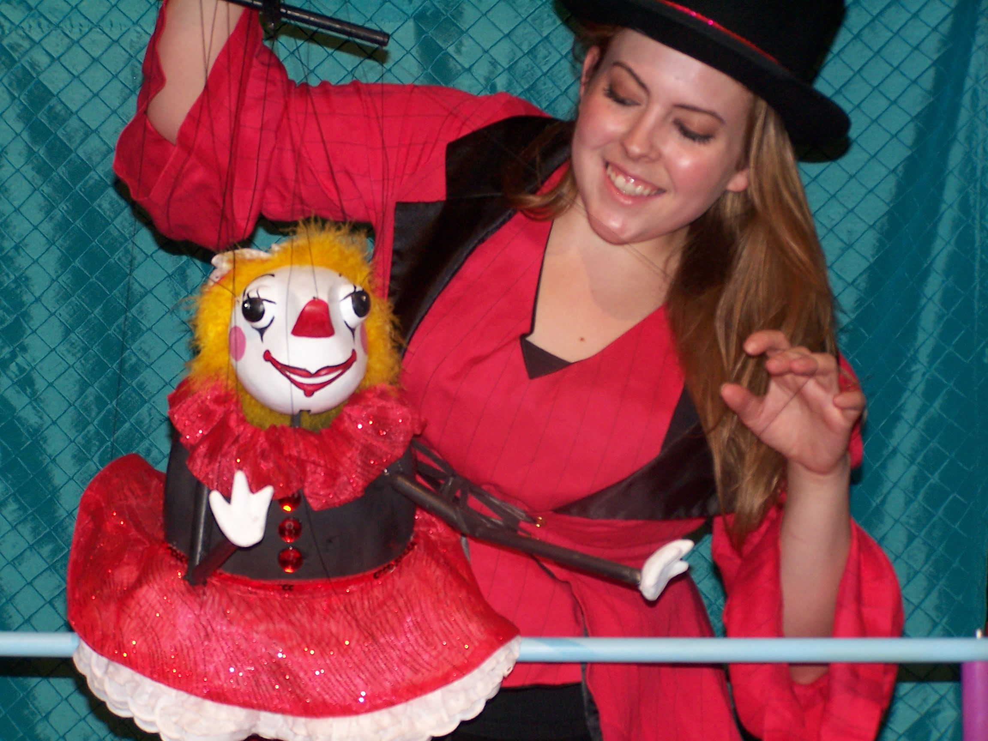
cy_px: 370
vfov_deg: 14.1
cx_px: 494
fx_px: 2997
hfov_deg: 18.7
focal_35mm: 105
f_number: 3.2
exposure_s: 1/90
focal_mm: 17.5
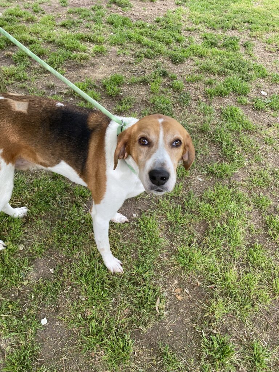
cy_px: 186
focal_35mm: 26
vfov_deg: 67.3
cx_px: 140
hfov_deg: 53.1
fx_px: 279
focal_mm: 4.25
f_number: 1.8
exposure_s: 1/299
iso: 32
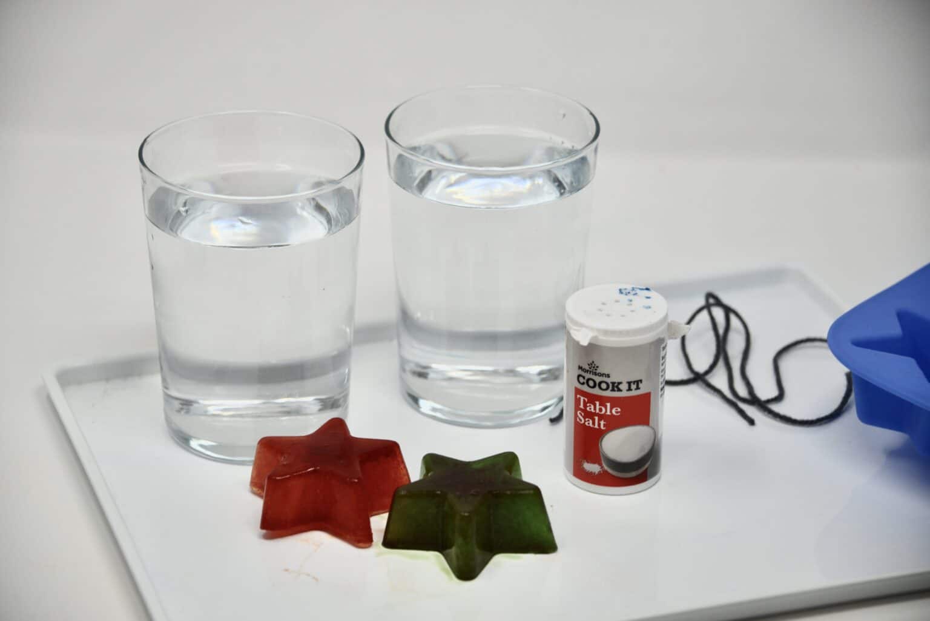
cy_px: 310
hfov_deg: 16.8
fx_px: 3152
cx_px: 465
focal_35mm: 122
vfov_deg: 11.2
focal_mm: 122
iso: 400
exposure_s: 1/320
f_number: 5.6
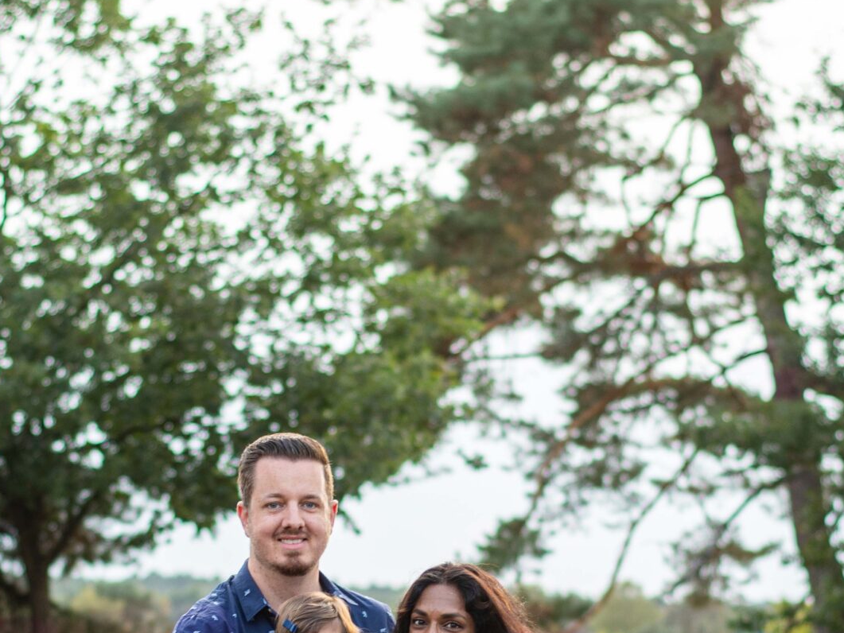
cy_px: 656
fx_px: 4243
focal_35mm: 174
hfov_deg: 11.4
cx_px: 363
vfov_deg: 8.5
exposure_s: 1/250
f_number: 2.2
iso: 100
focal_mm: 50
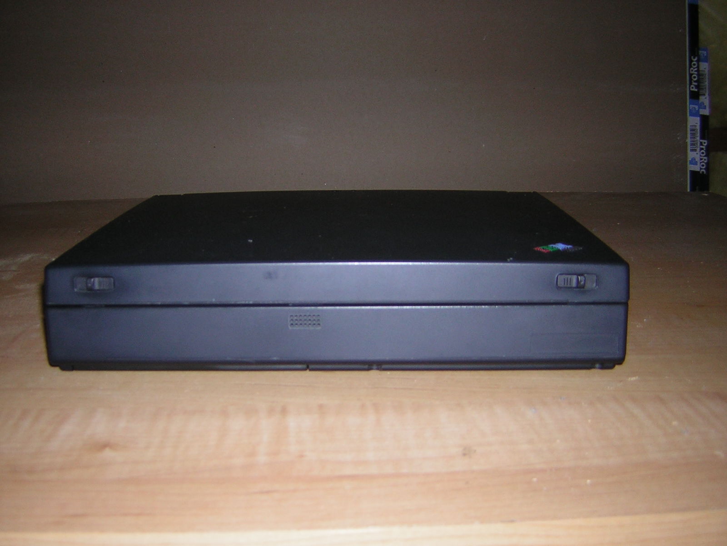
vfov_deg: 39.7
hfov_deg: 51.4
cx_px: 364
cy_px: 273
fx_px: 756
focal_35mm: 36
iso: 50
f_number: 2.6
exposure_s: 1/60.1
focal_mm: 4.7
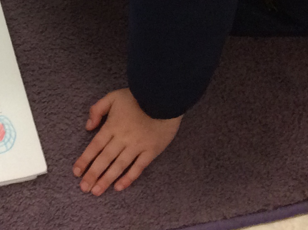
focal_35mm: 113
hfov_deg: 16.6
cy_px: -114
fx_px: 1004
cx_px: -83
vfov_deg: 12.4
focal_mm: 3.3
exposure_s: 1/24
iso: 80
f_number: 2.4
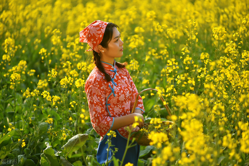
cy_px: 83
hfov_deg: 10.3
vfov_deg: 6.9
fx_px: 1384
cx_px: 124
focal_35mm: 200
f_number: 2.8
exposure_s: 1/640
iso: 100
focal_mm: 200
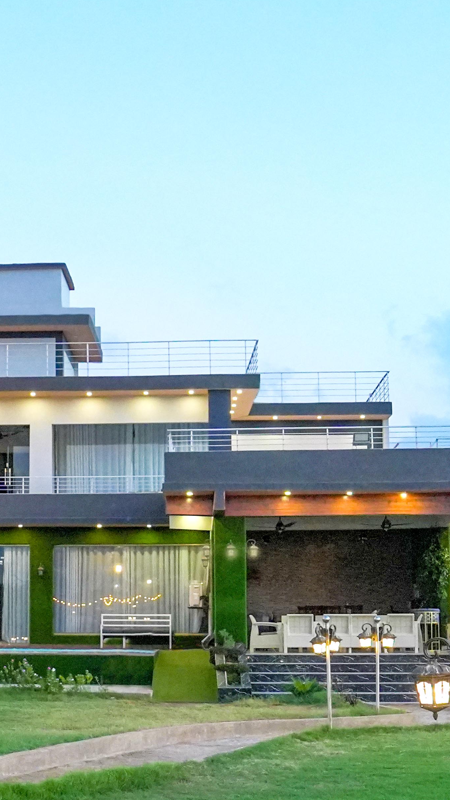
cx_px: -38
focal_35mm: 72
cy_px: 415
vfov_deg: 29.3
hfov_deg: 16.3
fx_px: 1527
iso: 3200
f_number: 3.5
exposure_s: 1/400
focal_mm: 24
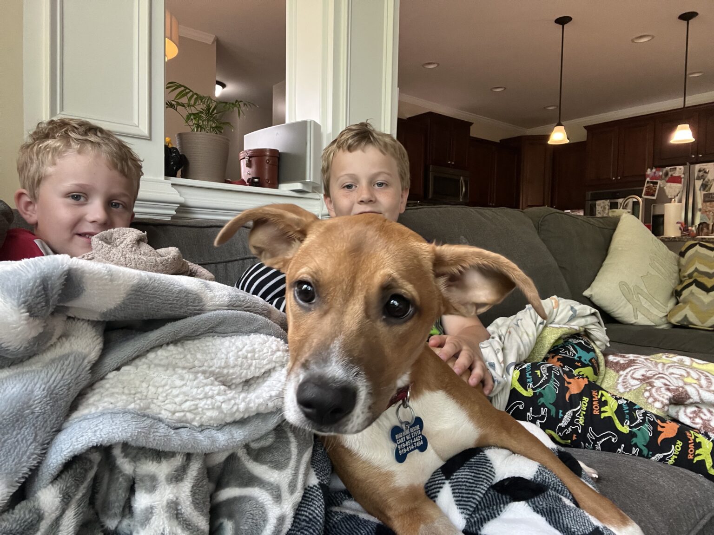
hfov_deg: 73.9
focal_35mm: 23
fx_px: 474
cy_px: 268
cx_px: 357
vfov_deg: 58.9
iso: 160
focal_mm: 2.71
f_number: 2.2
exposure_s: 1/60
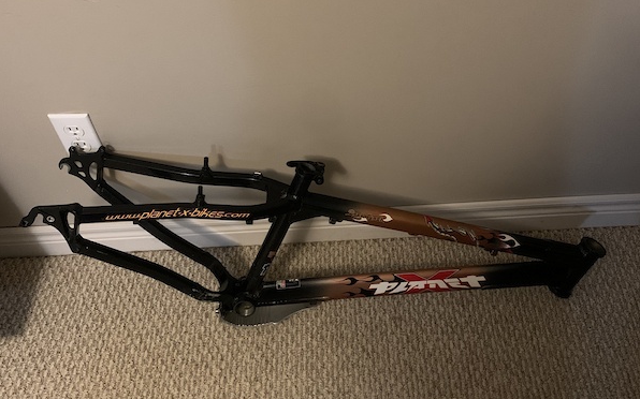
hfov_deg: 52.8
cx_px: 320
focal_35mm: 37
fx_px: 645
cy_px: 187
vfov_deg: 34.4
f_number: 1.8
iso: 640
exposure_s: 1/20
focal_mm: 4.25
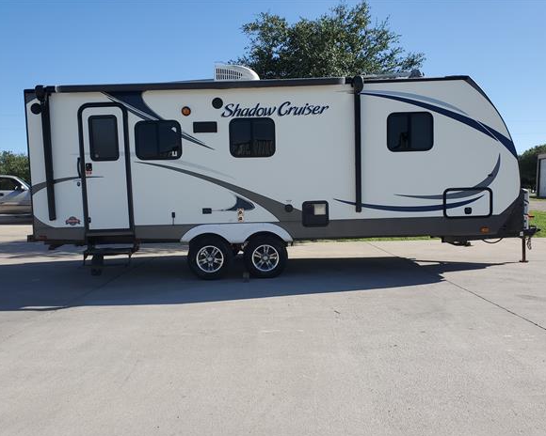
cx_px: 265
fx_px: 452
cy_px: 223
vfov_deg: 51.5
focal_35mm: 28
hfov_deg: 62.2
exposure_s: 1/1279
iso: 50
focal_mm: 4.3
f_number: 2.4
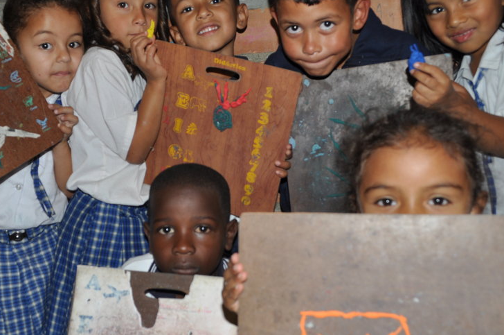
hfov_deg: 50.5
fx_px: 531
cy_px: 212
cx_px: 211
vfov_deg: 34.7
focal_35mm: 38
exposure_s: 1/125
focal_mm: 18
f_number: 5.6
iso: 200
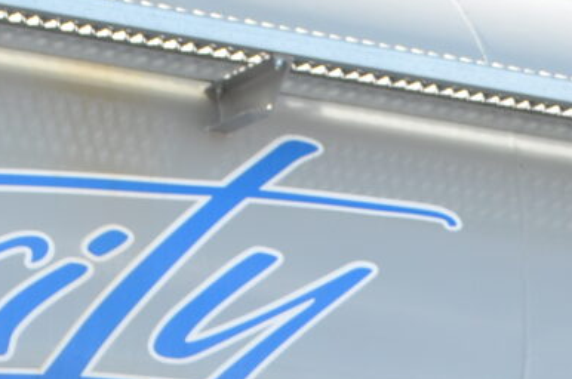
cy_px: 905
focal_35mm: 175
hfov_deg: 11.7
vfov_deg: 7.3
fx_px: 2776
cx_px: 79
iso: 200
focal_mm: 22
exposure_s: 1/160
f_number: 6.3
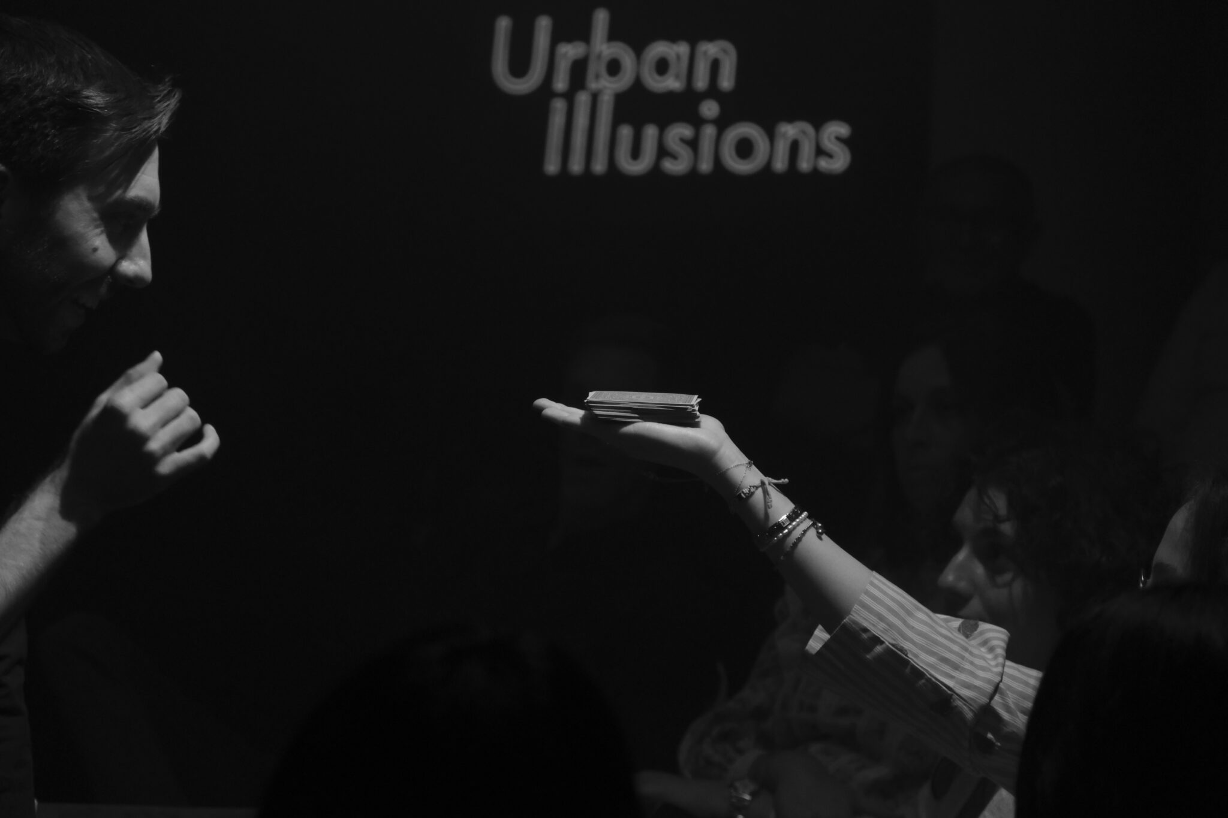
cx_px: 614
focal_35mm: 83
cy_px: 409
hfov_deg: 24.5
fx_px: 2831
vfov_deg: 16.5
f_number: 4.5
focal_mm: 55
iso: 3200
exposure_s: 1/125
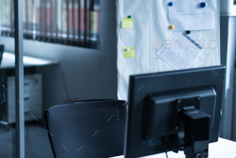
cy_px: 78
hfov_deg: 21.5
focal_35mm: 94
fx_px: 617
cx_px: 69
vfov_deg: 14.6
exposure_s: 1/800
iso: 200
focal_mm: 50
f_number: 1.8
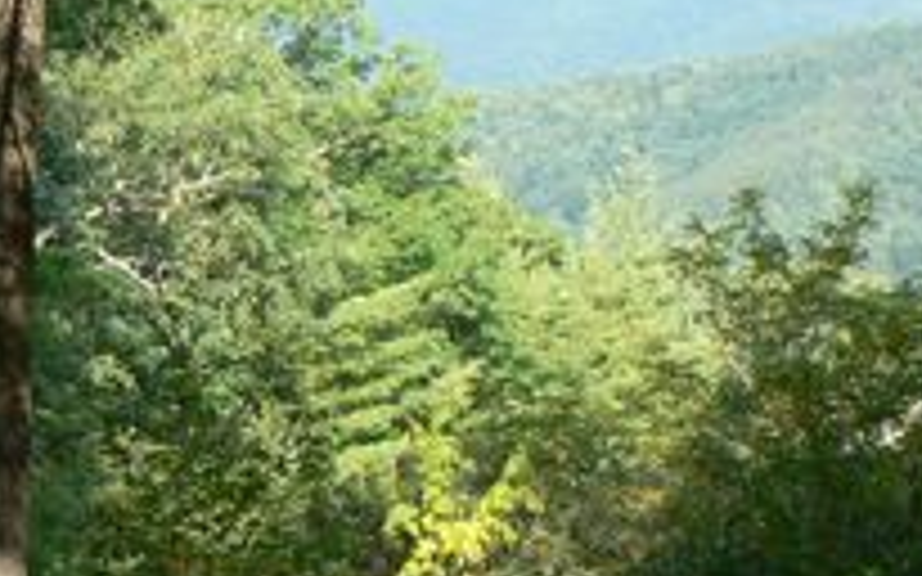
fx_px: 2989
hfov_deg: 17.5
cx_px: 549
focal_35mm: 119
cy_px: 198
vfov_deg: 11.0
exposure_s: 1/125
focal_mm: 6
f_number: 4
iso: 80
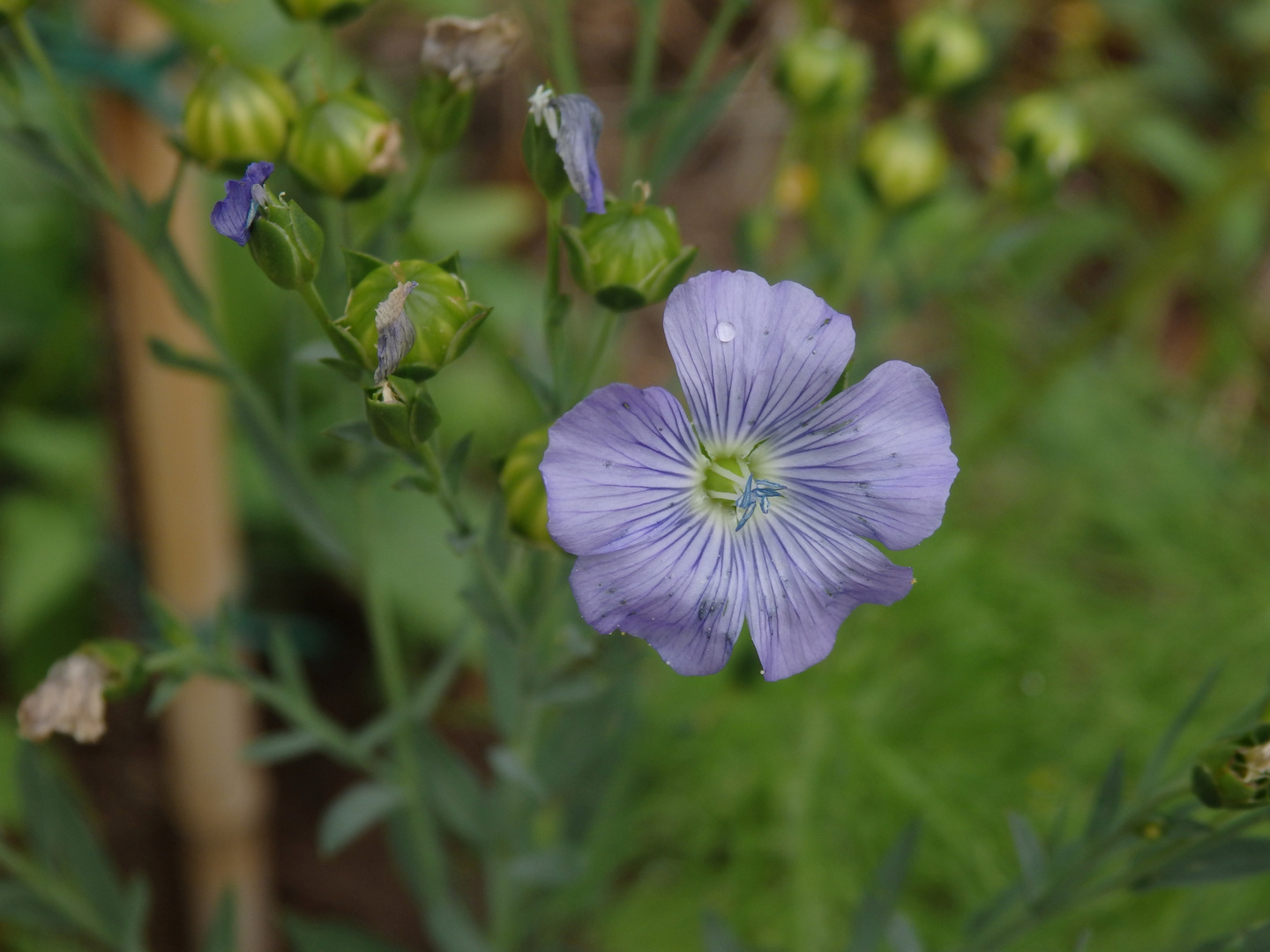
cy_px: 476
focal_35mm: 66
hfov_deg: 29.4
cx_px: 635
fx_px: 2421
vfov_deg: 22.3
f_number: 4.4
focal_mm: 11.9
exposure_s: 1/320
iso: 100
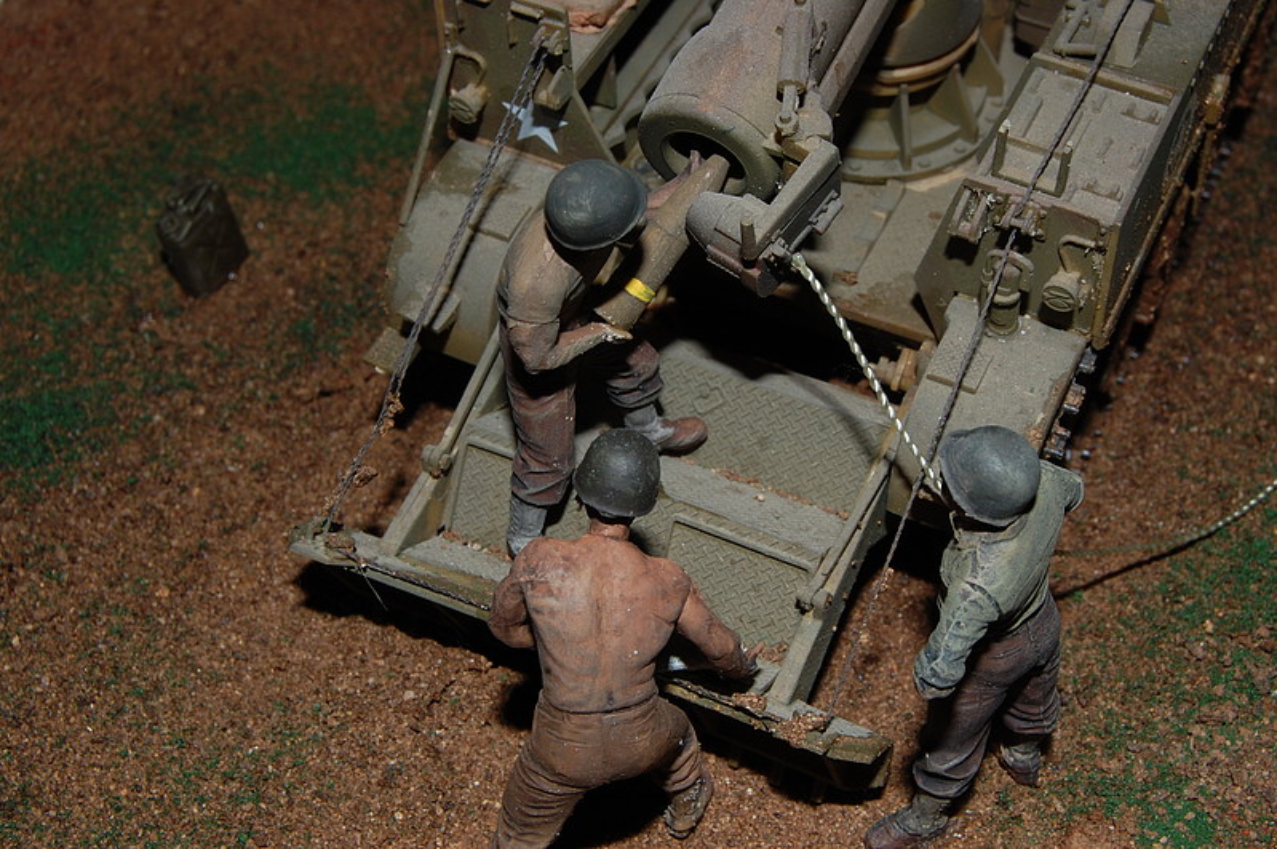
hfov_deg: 33.4
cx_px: 638
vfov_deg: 22.6
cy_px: 424
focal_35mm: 60
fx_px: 2126
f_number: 16
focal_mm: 40
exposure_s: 1/500
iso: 200
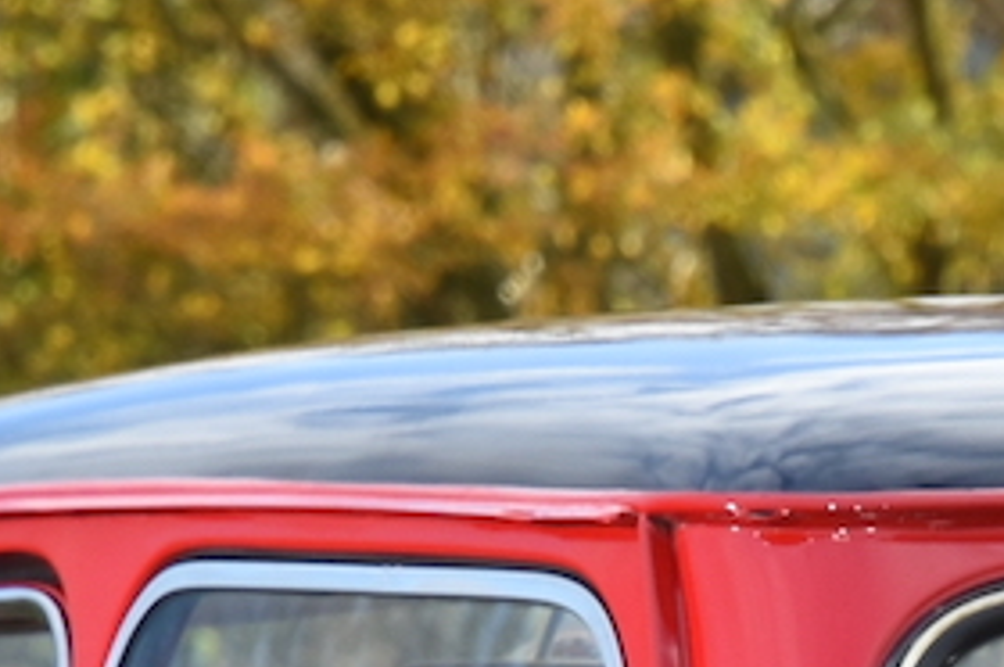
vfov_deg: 1.8
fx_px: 21505
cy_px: 977
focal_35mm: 772
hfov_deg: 2.7
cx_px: 1158
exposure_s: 1/60
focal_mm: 72
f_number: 6.3
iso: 200
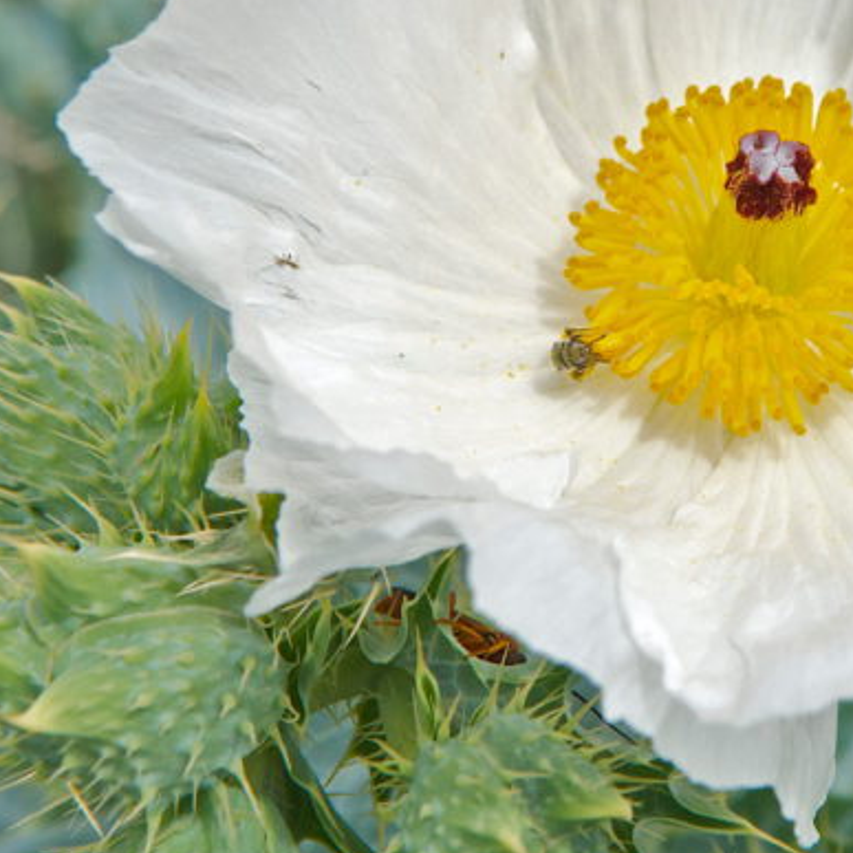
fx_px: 5161
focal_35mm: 185
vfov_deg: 9.4
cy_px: 165
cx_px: 758
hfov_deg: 9.4
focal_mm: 55
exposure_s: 1/1250
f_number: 16
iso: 800
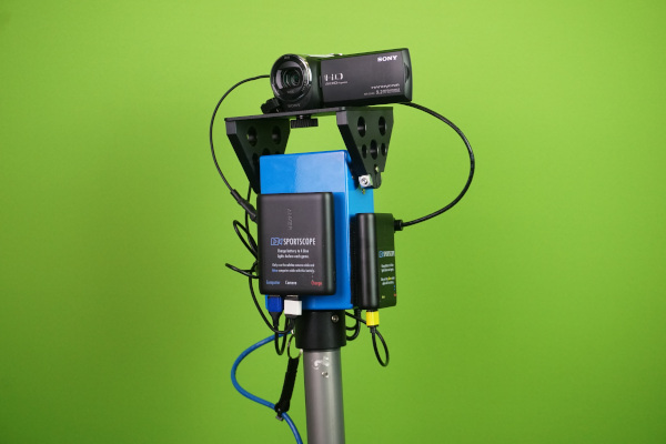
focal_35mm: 54
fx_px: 999
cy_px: 222
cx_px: 333
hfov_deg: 36.9
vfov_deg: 25.1
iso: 1250
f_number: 5.6
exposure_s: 1/160
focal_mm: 36
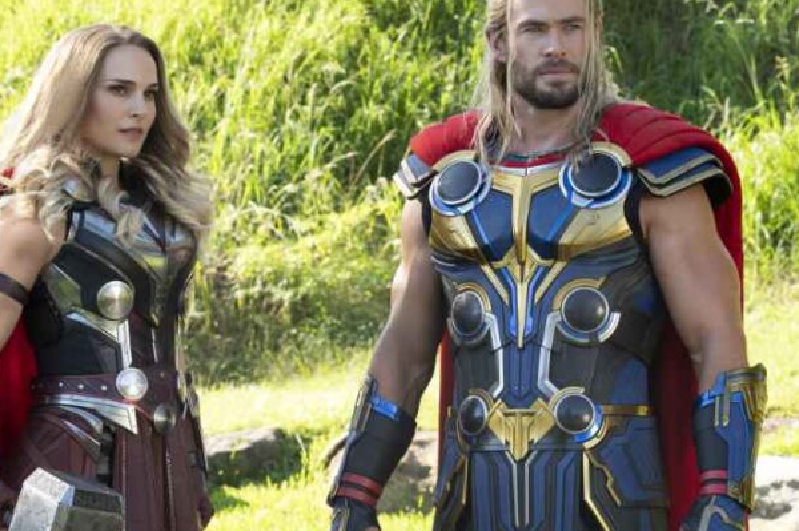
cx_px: 394
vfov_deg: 10.8
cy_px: 369
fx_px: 2794
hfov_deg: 16.3
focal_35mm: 126
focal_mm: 70
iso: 800
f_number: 7.1
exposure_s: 1/400
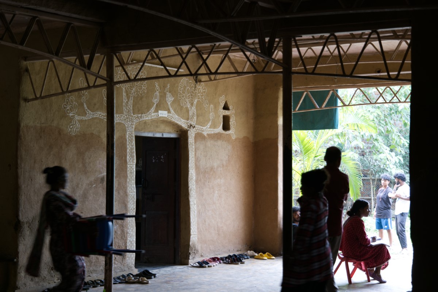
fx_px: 815
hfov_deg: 30.1
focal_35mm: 67
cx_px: 219
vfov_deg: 20.3
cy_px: 146
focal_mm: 67
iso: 100
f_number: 4
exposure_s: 1/25
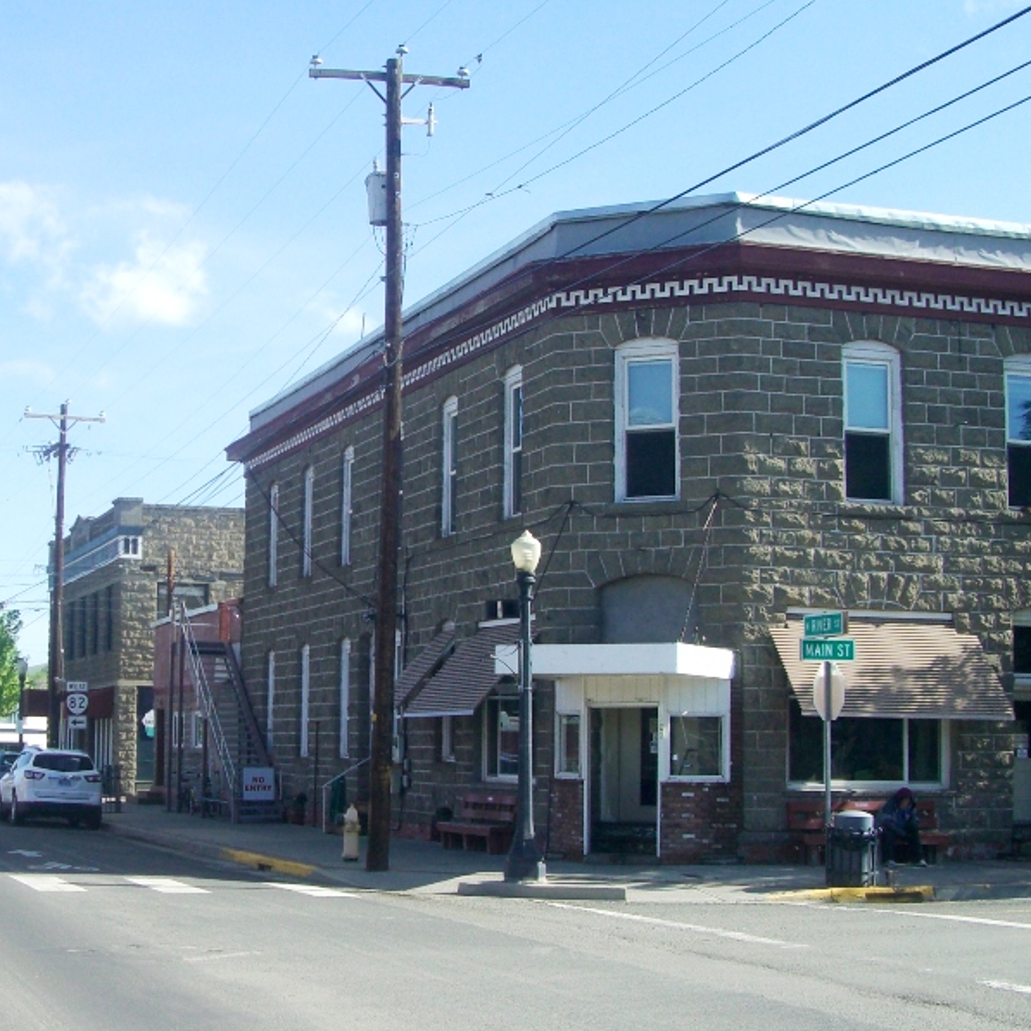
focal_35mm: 45
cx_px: 554
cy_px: 515
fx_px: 1516
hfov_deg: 37.5
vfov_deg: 37.6
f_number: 5.6
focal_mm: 7.9
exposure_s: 1/250
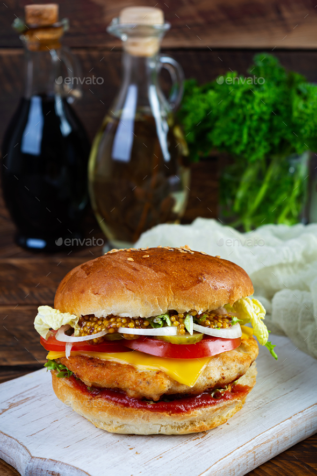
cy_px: 238
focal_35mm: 82
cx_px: 158
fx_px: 1090
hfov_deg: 16.6
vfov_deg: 24.6
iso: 100
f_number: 7.1
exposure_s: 1/100
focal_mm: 55
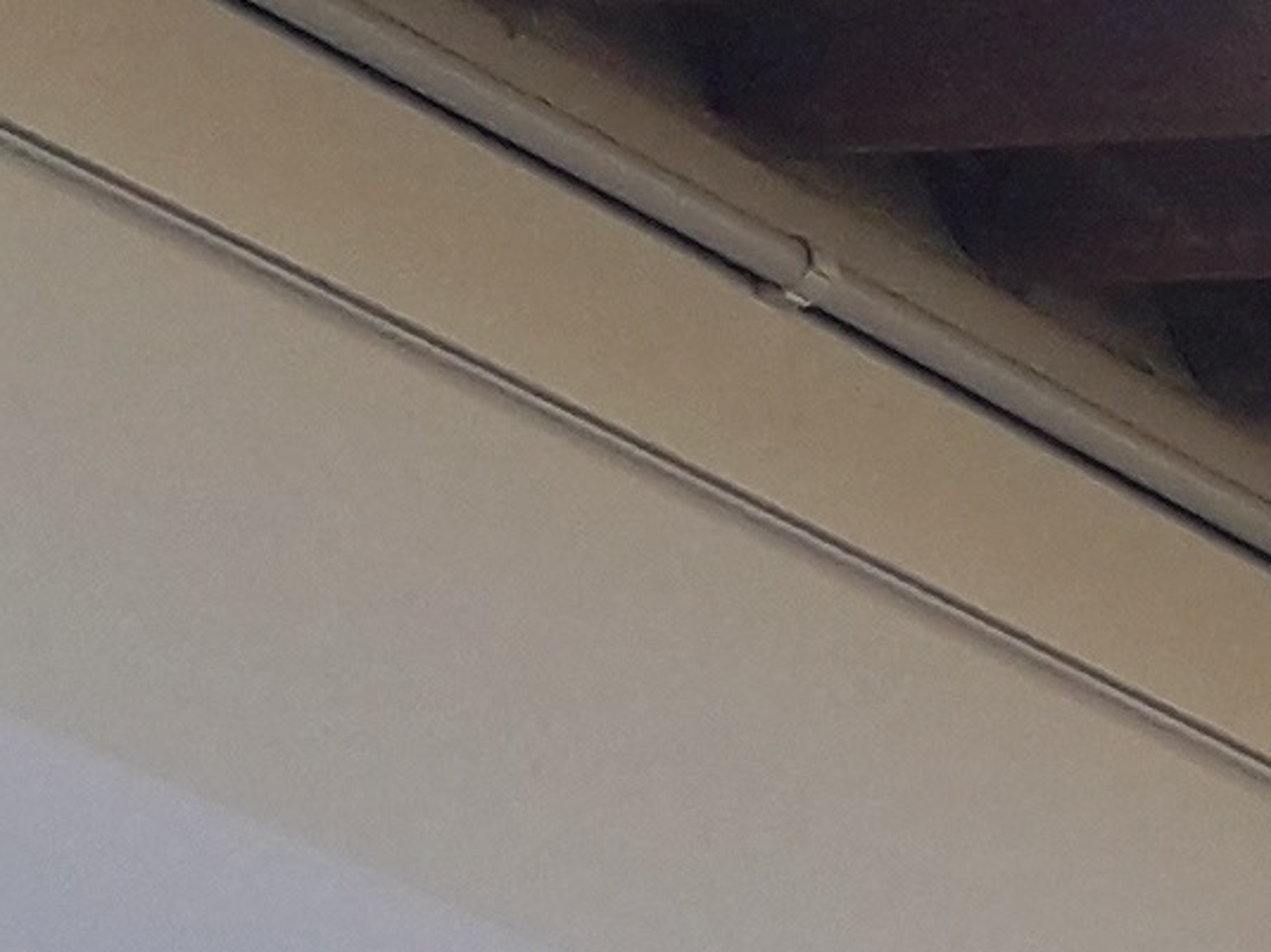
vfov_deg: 6.3
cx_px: 2658
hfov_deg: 8.6
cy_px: 2915
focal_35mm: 216
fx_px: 7929
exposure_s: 1/1085
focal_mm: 3.7
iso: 40
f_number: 1.9
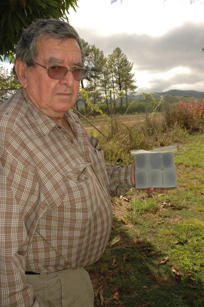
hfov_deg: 47.8
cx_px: 102
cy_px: 154
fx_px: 230
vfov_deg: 67.4
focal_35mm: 27
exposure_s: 1/500
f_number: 10
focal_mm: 18
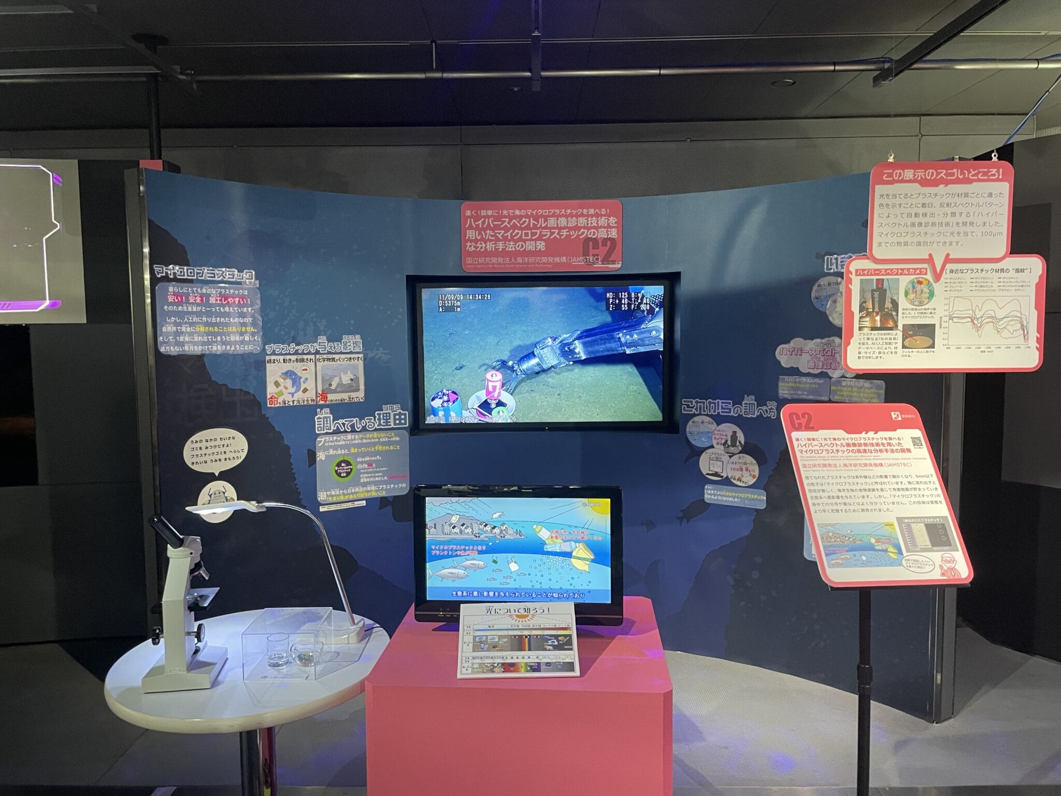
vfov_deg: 53.1
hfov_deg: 67.3
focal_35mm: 26
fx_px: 797
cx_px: 530
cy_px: 398
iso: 250
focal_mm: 4.2
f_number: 1.6
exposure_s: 1/53
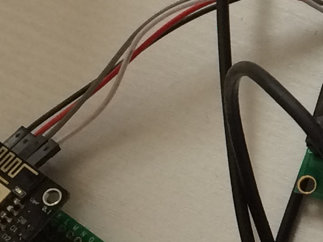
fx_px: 1577
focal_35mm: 169
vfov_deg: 8.7
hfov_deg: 10.8
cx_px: 611
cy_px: -8
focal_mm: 4.15
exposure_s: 1/33
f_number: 2.2
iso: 40
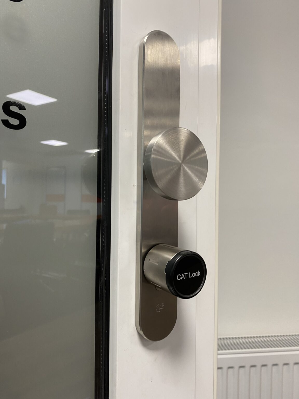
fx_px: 299
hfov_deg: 53.1
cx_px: 150
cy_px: 200
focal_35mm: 26
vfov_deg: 67.3
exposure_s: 1/50
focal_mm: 4.25
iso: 80
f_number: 1.8
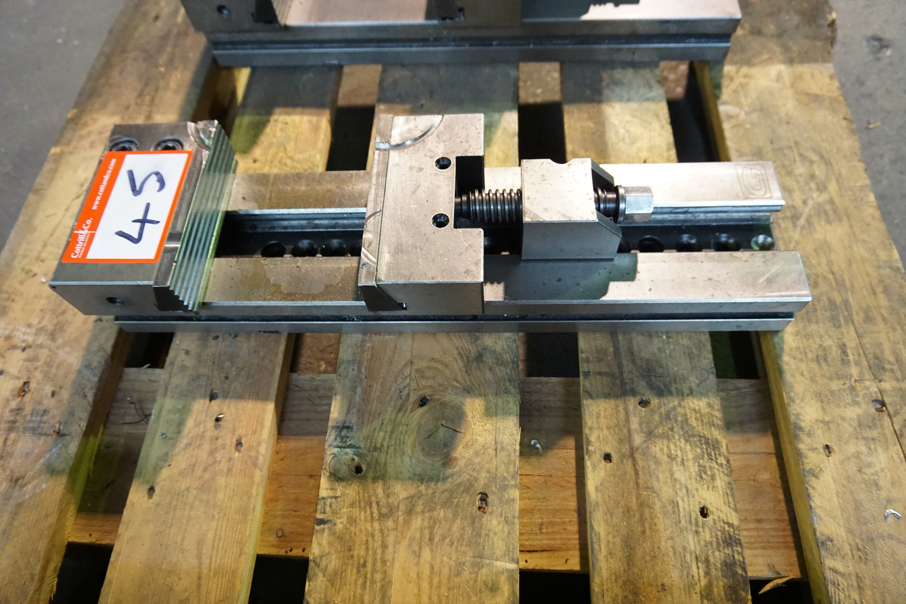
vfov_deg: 53.1
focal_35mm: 24
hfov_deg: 73.7
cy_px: 302
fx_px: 604
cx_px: 453
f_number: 3.5
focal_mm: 16
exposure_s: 1/50
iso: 3200
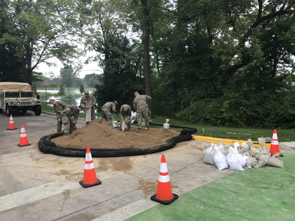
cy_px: 110
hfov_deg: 63.4
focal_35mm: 28
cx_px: 148
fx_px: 239
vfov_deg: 49.7
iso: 40
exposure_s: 1/120
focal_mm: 3.99
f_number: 1.8
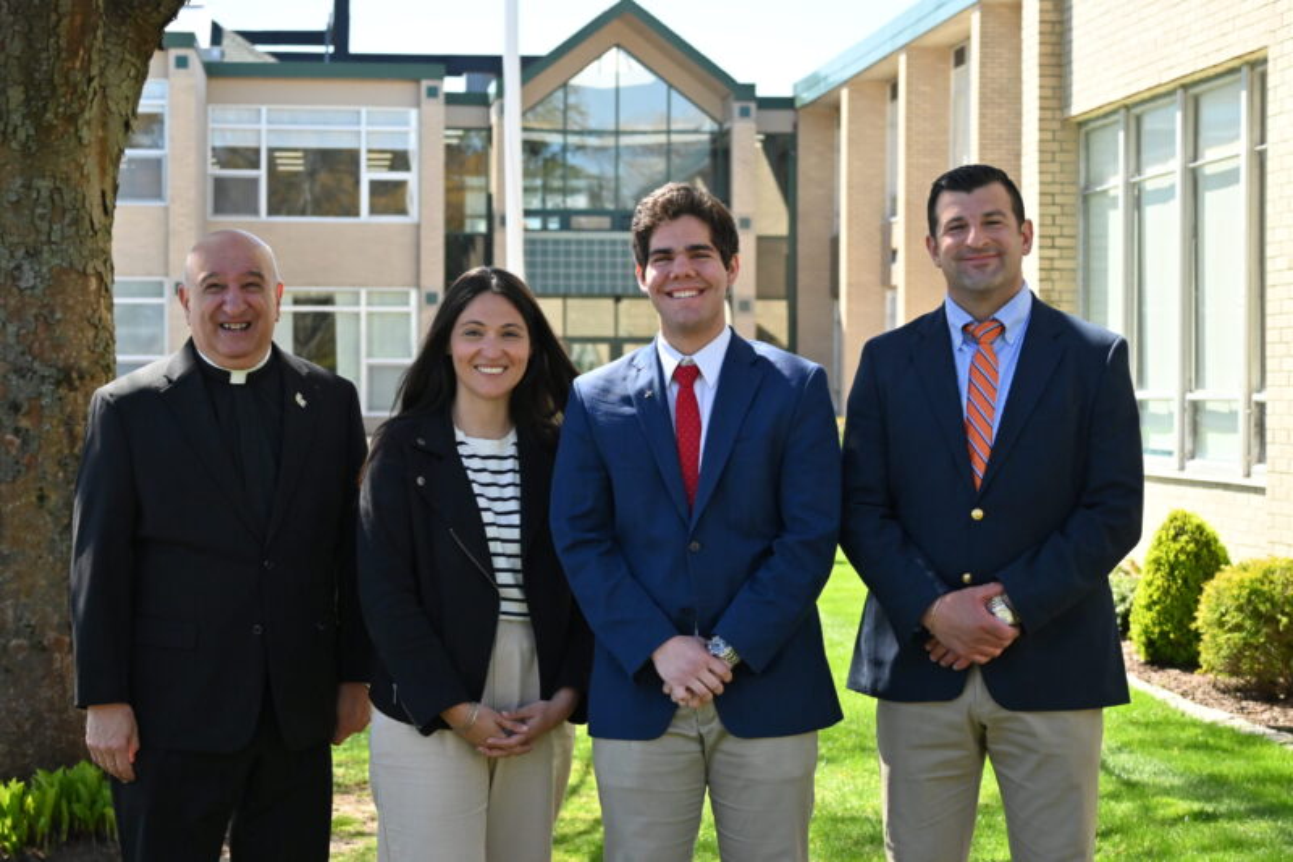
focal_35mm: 75
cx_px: 646
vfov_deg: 18.2
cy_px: 431
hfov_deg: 27.0
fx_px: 2693
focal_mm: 50
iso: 1600
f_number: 4.5
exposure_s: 1/3200
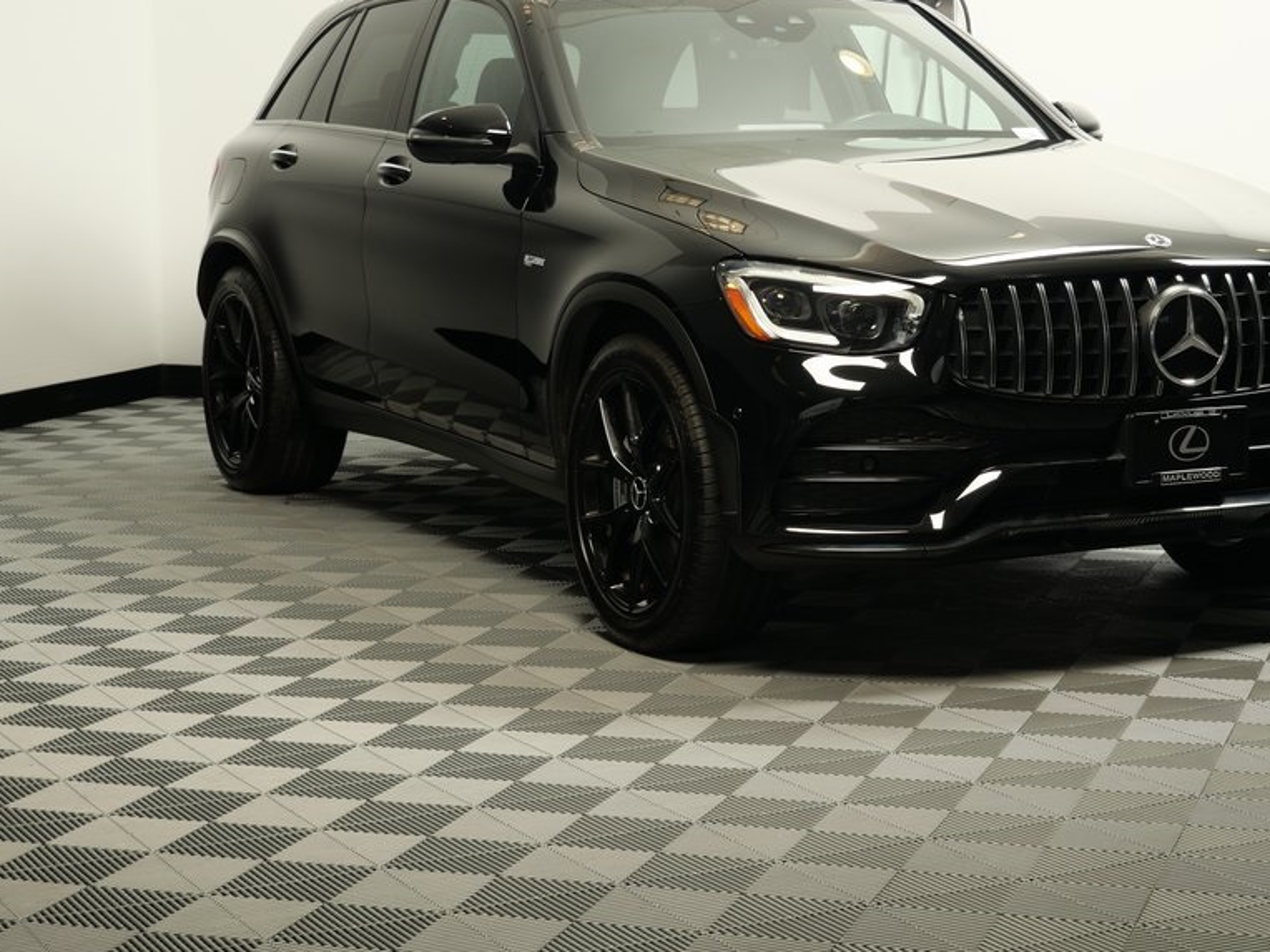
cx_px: 773
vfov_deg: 21.9
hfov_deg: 28.9
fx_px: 2458
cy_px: 394
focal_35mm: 67
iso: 200
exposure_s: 1/200
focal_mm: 25
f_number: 4.5
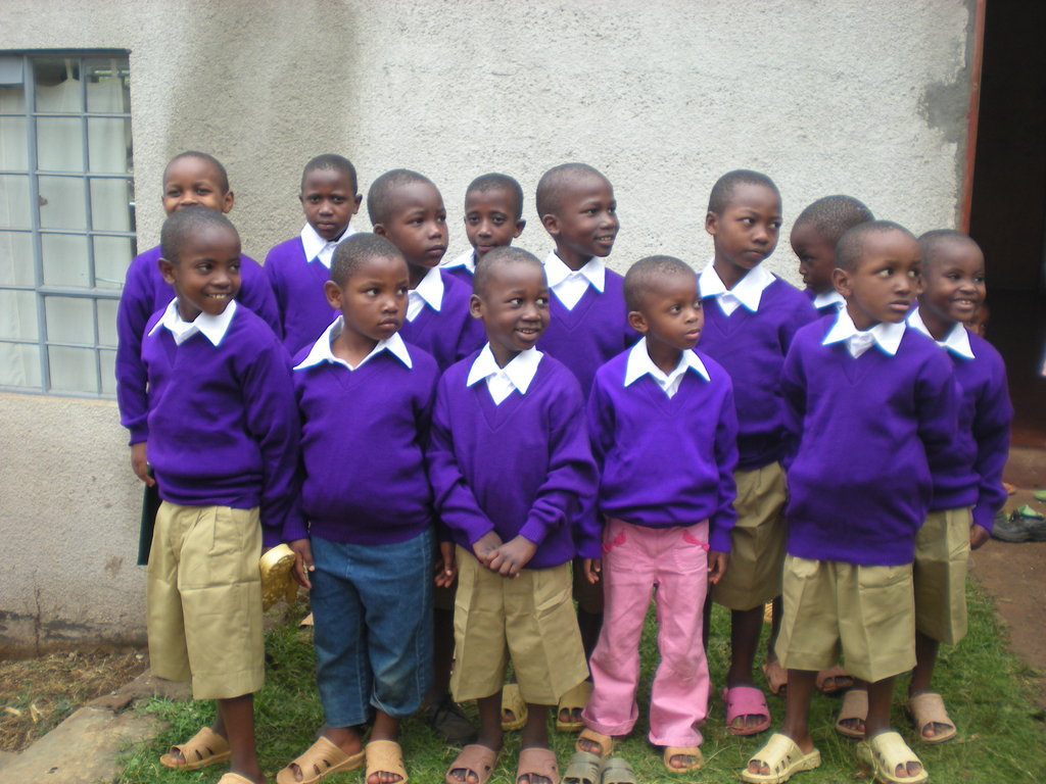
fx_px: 1330
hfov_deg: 42.9
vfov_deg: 32.9
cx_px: 523
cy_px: 392
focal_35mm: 44
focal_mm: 7.4
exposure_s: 1/113
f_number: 3.5
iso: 64
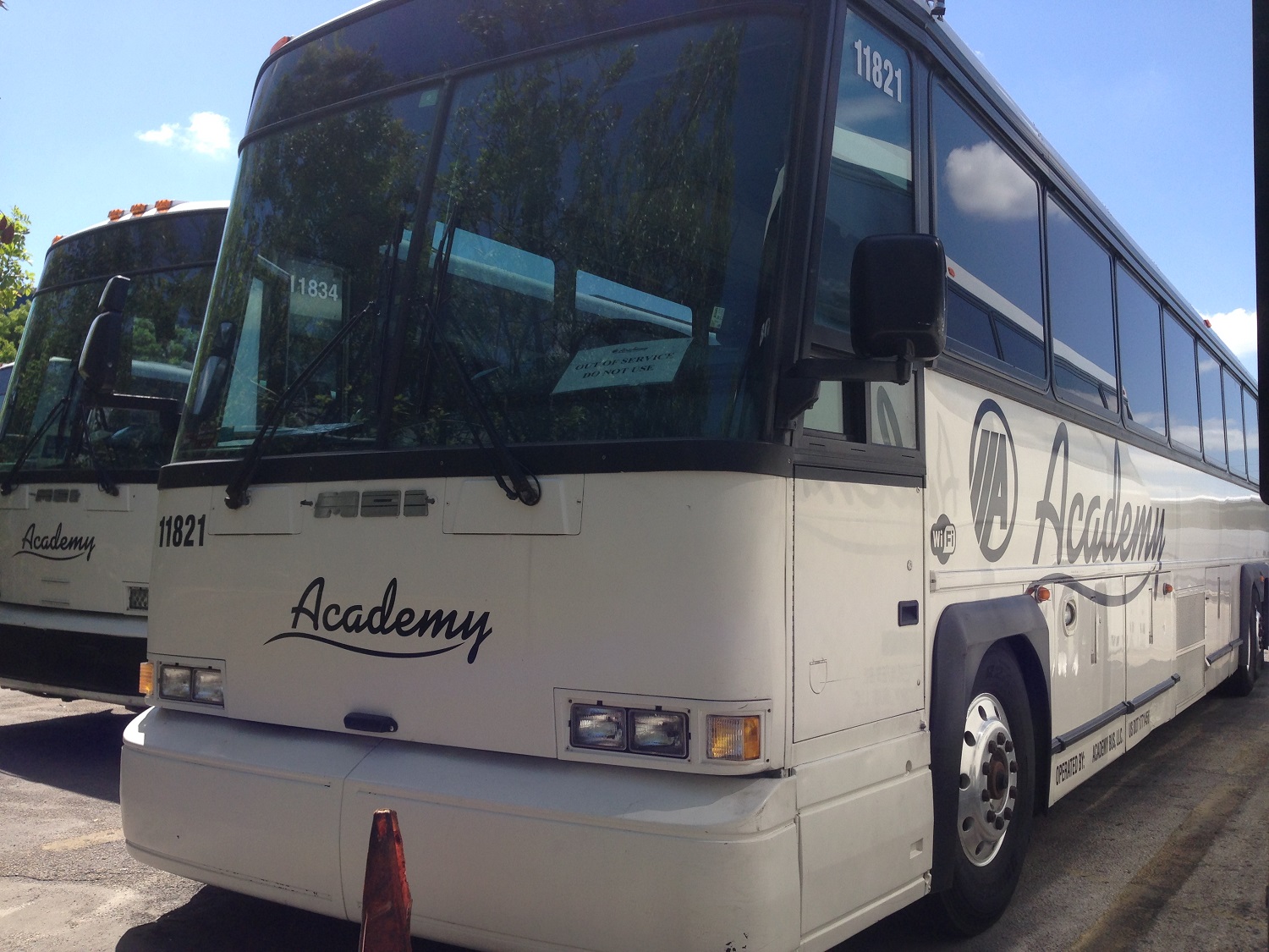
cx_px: 634
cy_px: 476
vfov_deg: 42.9
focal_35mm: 33
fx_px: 1210
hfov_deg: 55.4
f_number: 2.4
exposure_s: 1/1153
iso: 50
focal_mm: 4.12
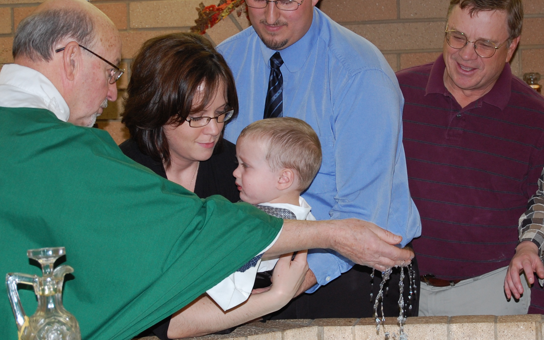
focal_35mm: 114
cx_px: 281
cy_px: 150
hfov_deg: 18.3
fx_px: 1685
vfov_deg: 11.5
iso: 400
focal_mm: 55
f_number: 5.6
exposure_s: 1/60
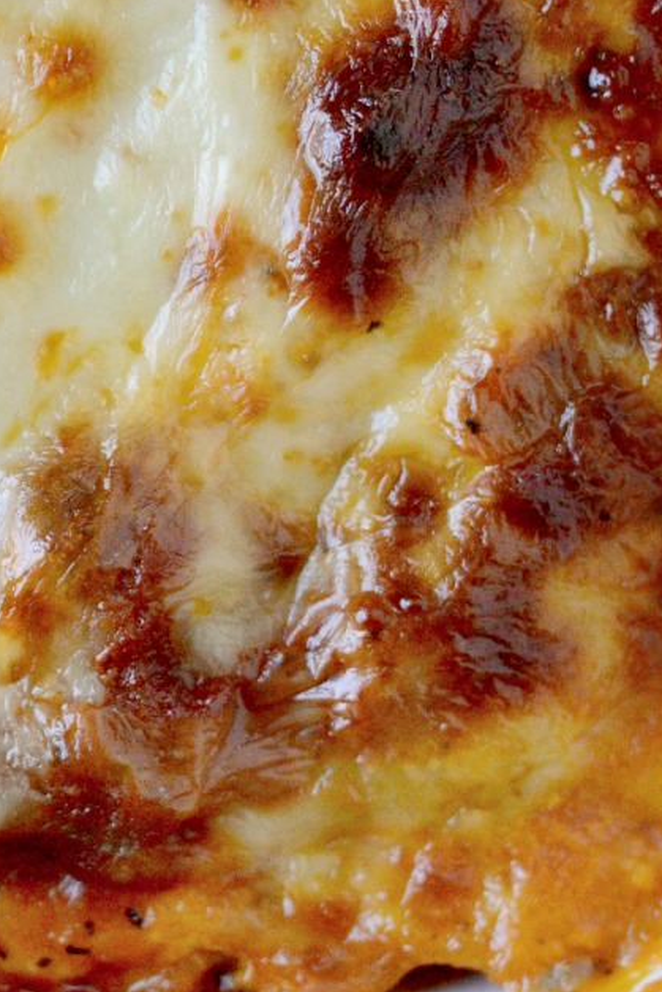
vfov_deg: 11.5
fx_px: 4852
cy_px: -39
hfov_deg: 7.7
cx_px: -233
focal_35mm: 176
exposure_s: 1/640
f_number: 3.5
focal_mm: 50
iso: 3200
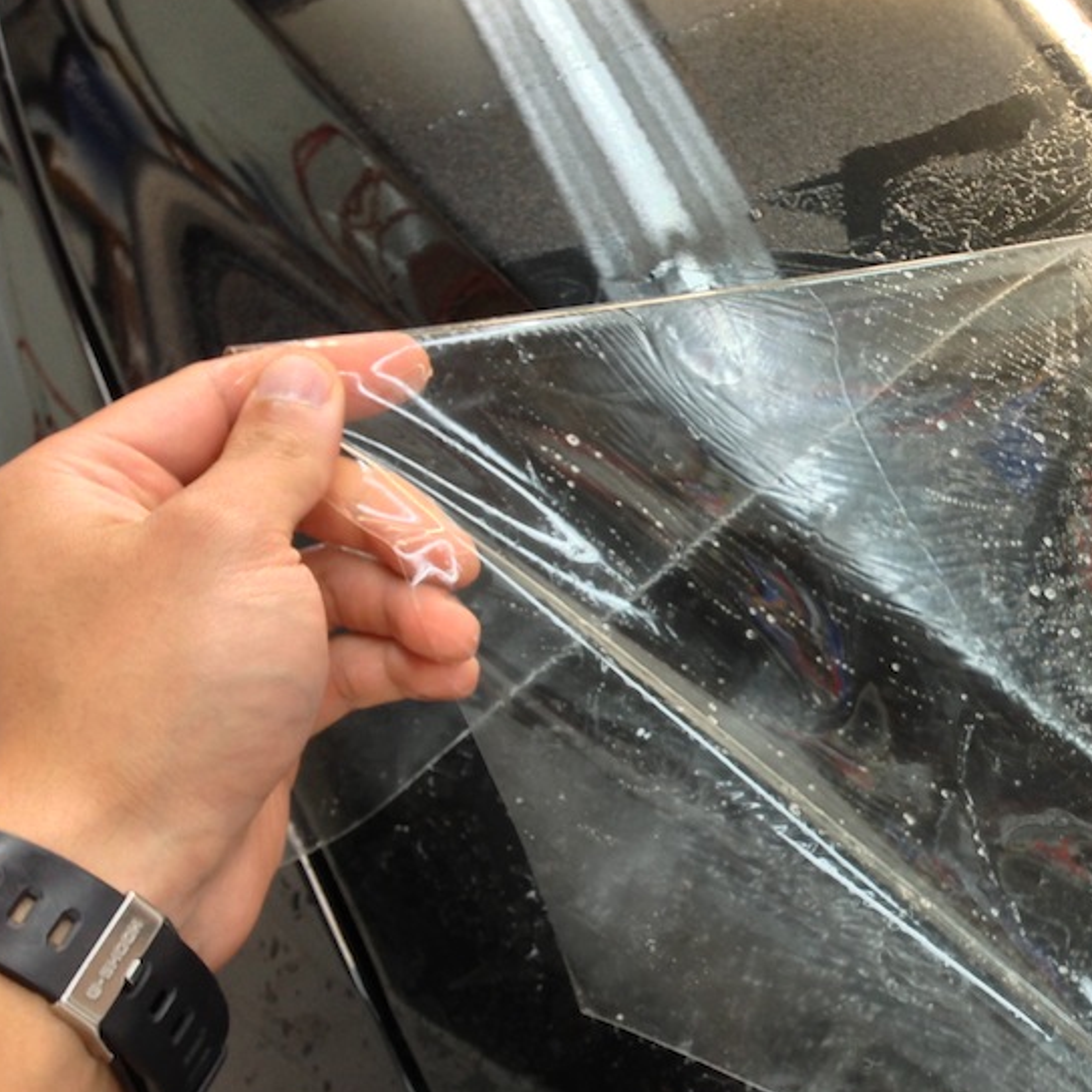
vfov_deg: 30.9
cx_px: 1004
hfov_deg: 29.7
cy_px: 698
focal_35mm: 55
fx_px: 1963
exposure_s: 1/20
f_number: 2.4
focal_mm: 4.13
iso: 50
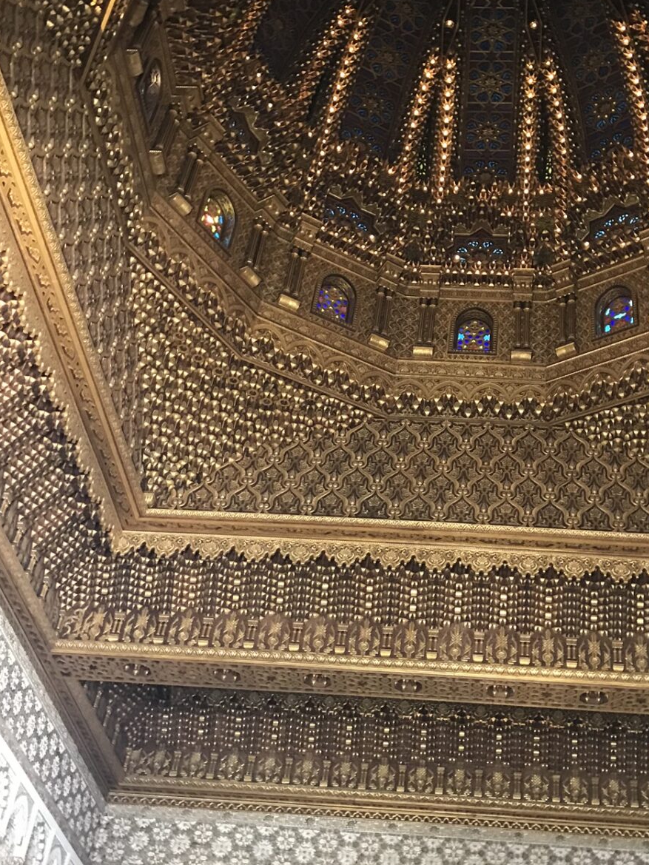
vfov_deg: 41.1
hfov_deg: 31.3
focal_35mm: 46
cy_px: 374
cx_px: 423
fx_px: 1150
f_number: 1.8
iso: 100
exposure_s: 1/14
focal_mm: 3.99
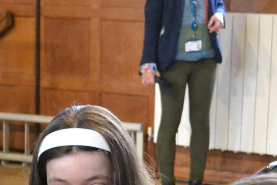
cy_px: 291
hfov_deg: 12.4
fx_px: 1254
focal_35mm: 163
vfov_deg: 8.2
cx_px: -11
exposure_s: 1/60
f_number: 4.8
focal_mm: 32
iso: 3200
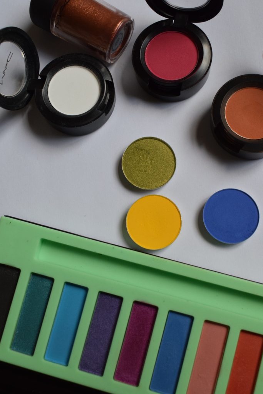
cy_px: 197
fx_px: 509
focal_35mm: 46
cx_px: 132
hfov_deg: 29.0
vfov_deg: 42.3
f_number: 8
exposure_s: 1/125
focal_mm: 31
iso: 1600
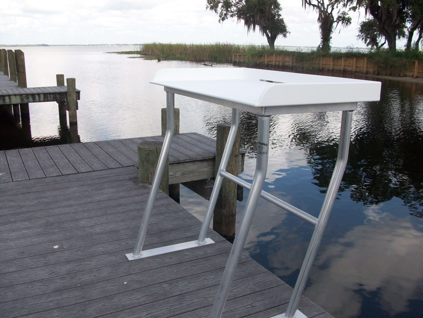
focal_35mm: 34
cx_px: 212
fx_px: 415
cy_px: 159
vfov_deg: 41.8
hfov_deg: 54.0
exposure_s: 1/641
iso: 64
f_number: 2.8
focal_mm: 5.7
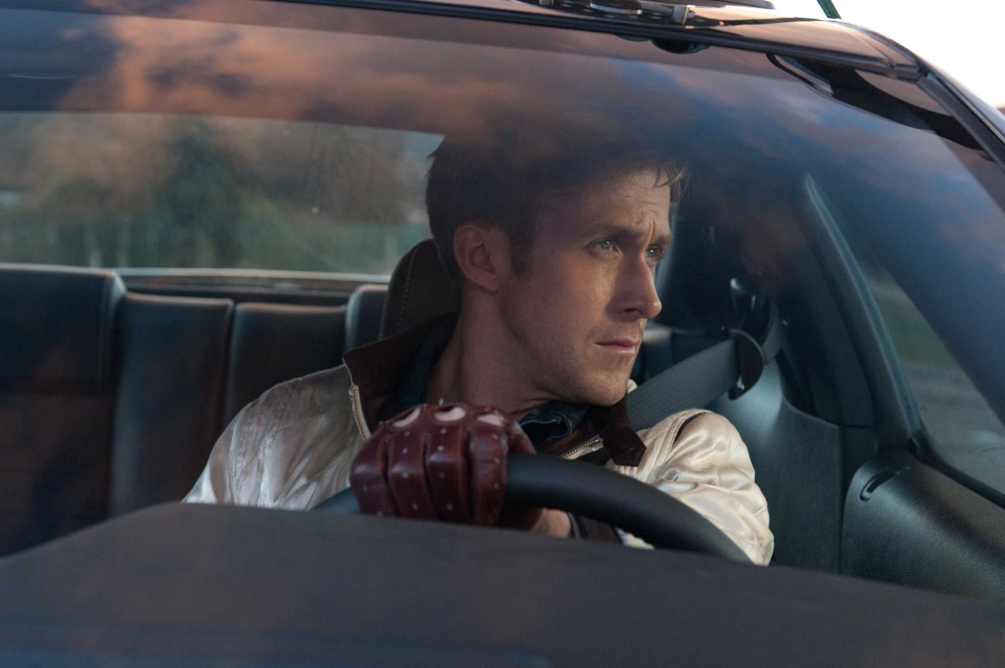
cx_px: 502
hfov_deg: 28.1
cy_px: 334
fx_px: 2007
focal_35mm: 72
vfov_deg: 18.9
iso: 1000
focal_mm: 48
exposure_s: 1/80
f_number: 4.5
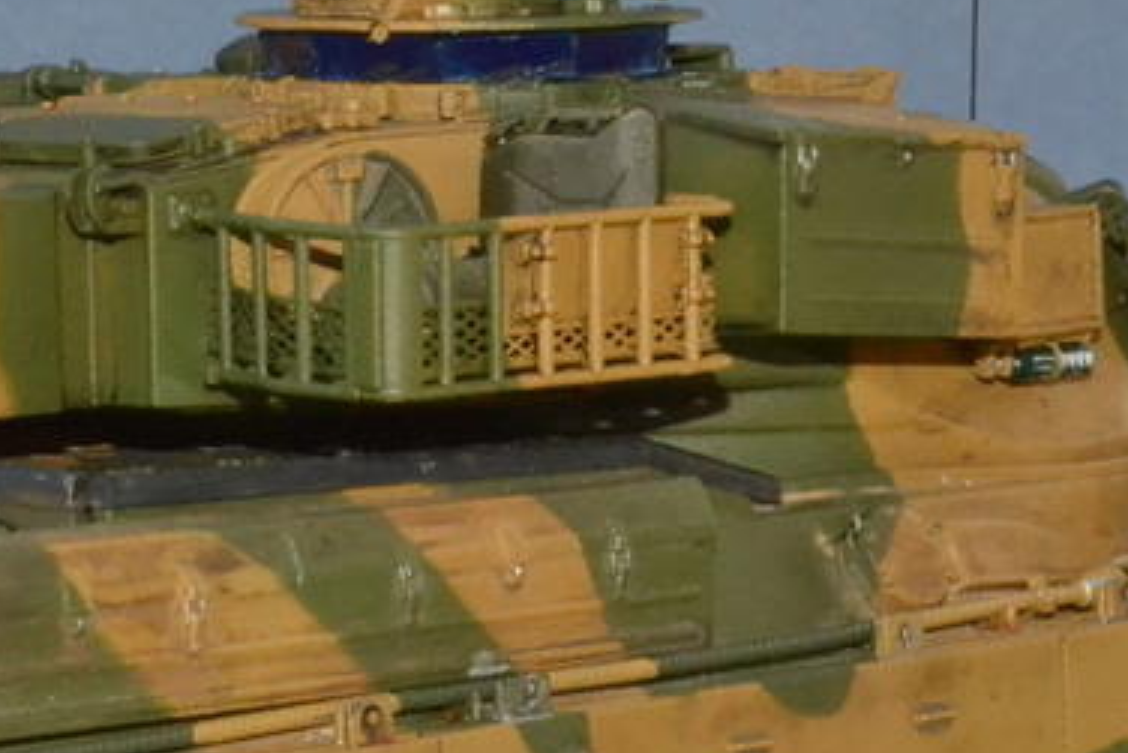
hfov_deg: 8.3
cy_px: 432
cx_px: 246
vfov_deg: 5.5
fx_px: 7805
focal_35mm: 249
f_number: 25
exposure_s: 1/60
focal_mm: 52
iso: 3200
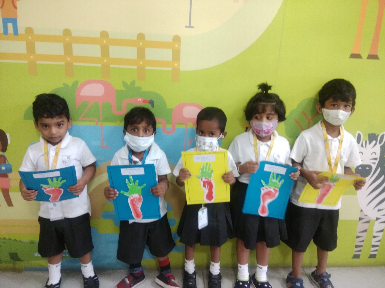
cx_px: 192
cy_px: 144
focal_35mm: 21
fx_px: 234
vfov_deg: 63.4
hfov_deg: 79.0
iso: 640
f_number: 2
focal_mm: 3.57
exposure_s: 1/17
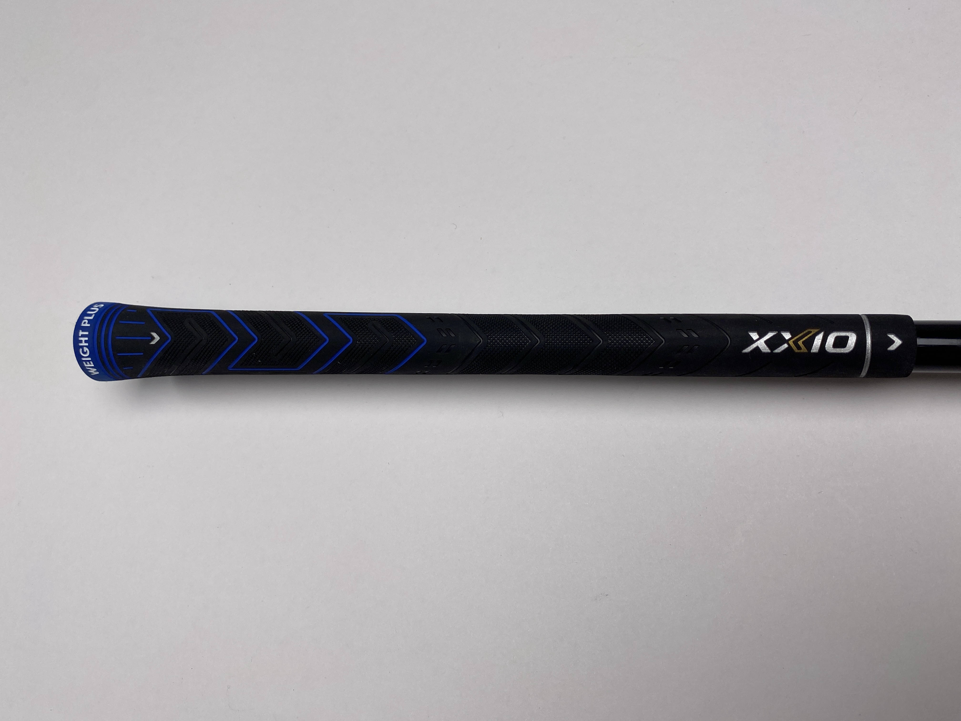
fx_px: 722
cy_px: 360
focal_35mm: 26
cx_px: 480
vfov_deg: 53.1
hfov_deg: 67.3
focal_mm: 4.25
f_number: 1.8
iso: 32
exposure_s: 1/495
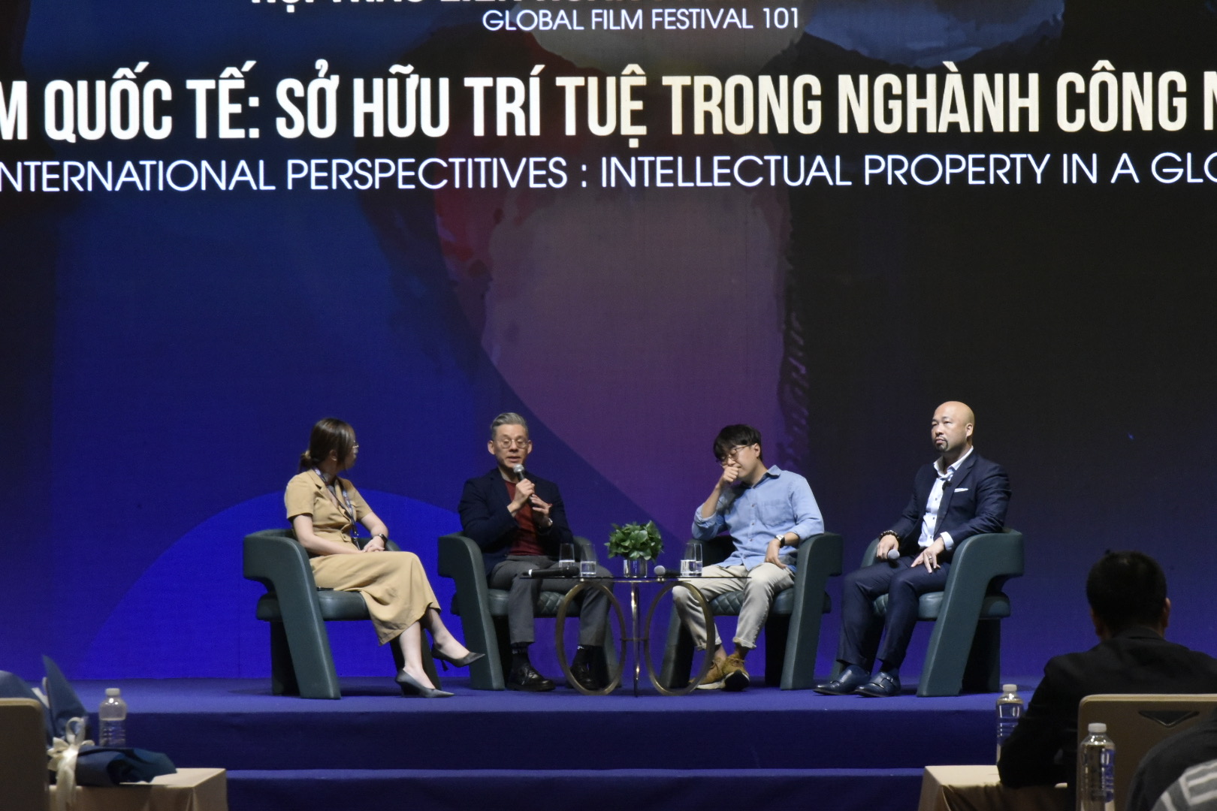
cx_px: 608
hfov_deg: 19.5
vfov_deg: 13.0
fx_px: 3549
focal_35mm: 105
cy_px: 406
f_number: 4
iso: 8000
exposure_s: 1/50
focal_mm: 105
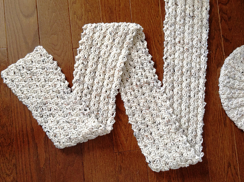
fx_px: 267
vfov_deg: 37.6
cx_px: 122
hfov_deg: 49.1
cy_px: 88
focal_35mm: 38
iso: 80
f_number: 2.4
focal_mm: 3.3
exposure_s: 1/24
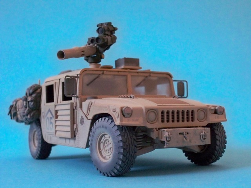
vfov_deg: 26.6
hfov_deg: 34.9
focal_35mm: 55
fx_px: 399
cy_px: 94
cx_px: 126
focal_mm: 9.7
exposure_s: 1/80
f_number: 4
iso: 800
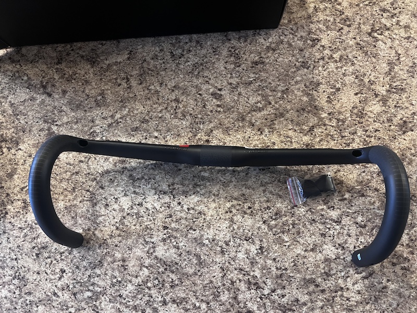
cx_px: 208
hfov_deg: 67.3
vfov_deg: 53.1
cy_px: 156
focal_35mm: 26
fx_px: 313
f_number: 1.5
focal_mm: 5.7
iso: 320
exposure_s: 1/60
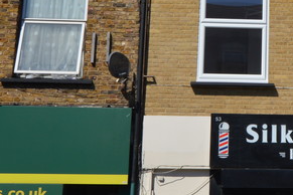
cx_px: 306
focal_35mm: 90
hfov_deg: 21.7
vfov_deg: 15.2
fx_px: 730
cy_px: 48
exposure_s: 1/320
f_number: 9
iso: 100
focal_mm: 17
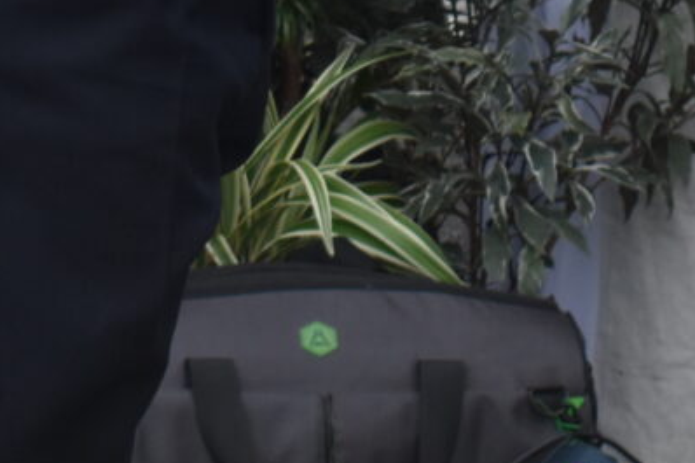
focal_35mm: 309
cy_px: -471
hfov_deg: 6.7
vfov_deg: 4.4
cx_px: 611
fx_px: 5963
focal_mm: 40
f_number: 7.1
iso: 400
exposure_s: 1/200
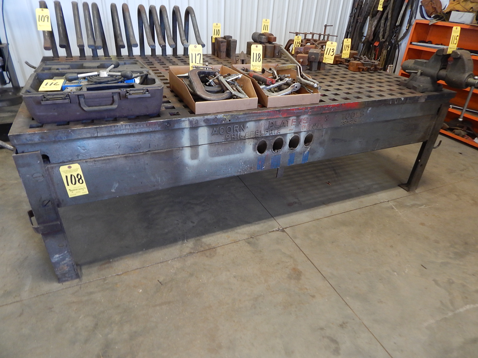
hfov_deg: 73.9
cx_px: 239
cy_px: 179
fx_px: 318
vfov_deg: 58.9
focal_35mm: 23
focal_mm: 4
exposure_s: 1/15
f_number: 3
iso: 200
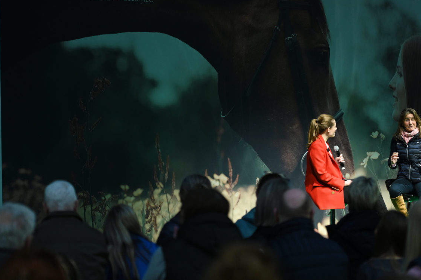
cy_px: 126
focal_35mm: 116
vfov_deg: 11.8
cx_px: 277
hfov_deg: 17.6
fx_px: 1356
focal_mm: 85
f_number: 3.2
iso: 1600
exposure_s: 1/200
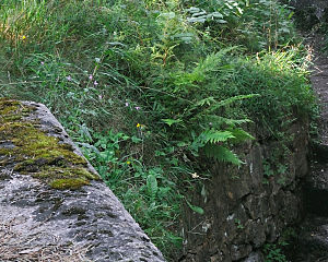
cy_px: 245
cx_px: 298
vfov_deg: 13.6
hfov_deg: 16.9
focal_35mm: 112
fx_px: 1087
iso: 400
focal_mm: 35
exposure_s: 1/30
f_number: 14
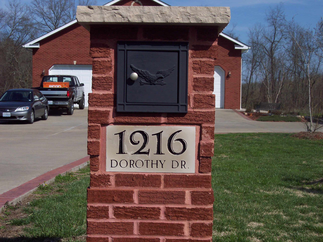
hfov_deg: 30.7
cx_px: 162
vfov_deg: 23.3
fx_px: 588
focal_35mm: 63
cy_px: 121
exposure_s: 1/1000
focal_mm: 13.3
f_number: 5.6
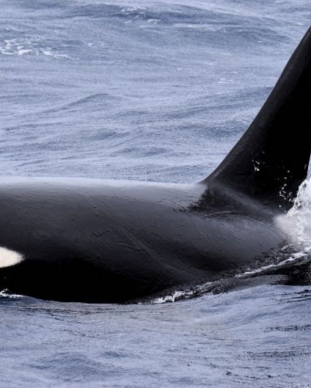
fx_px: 3666
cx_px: 57
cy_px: 195
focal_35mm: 319
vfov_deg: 6.1
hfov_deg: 4.9
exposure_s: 1/1600
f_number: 6.3
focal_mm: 150
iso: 400
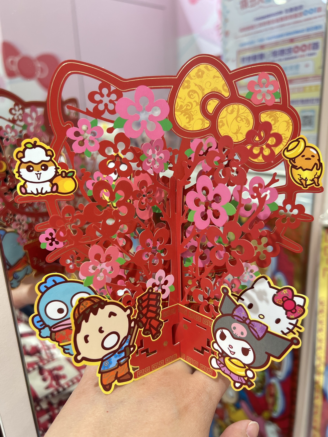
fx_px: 328
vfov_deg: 67.3
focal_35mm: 26
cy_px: 218
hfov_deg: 53.1
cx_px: 164
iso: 64
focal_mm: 5.7
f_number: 1.5
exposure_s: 1/100
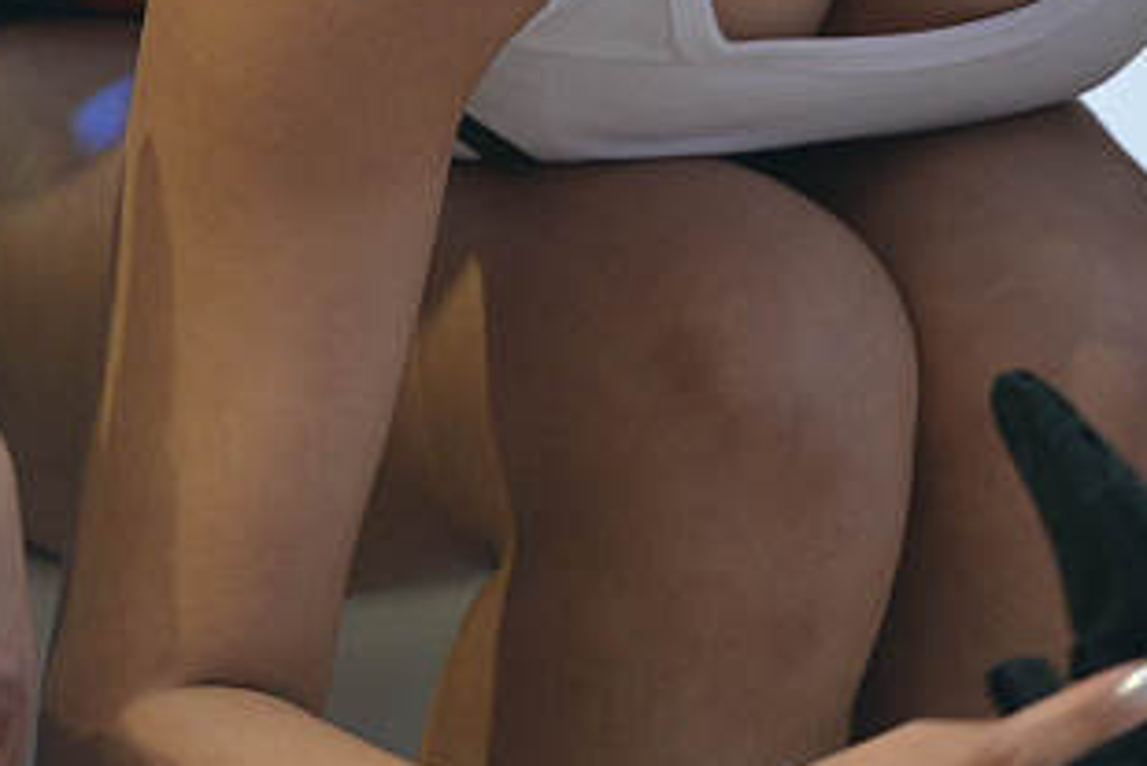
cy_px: -525
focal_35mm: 735
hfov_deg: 2.8
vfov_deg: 1.9
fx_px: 23428
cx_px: 836
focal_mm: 190
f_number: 4
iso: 500
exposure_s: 1/125
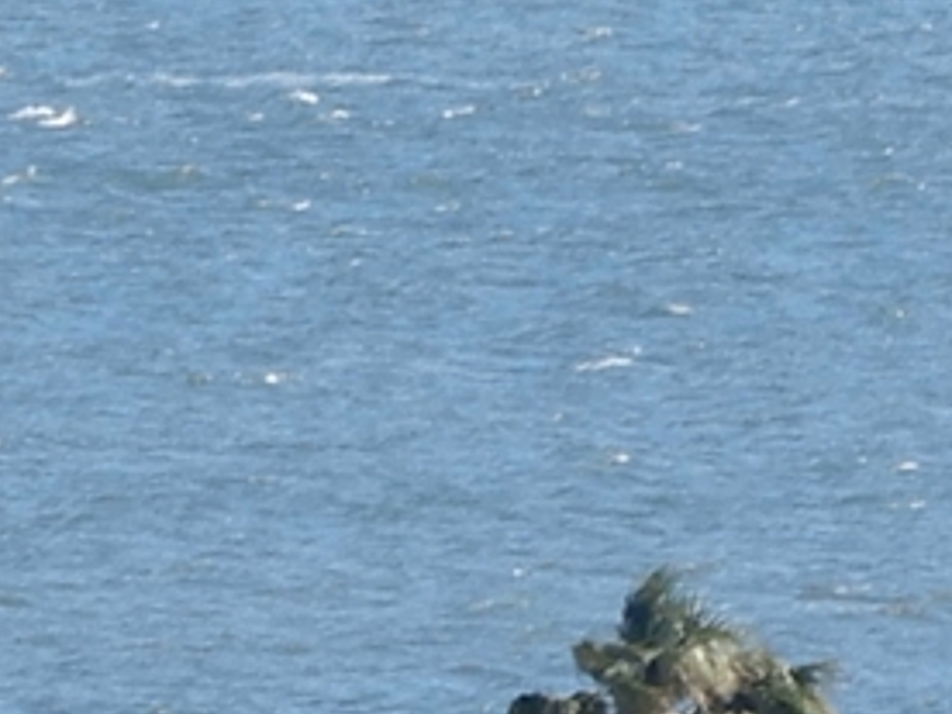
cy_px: 267
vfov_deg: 0.5
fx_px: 81460
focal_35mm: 2962
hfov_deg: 0.7
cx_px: 1566
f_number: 6.3
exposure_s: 1/250
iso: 100
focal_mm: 80.3
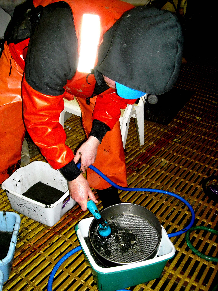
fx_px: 294
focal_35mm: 35
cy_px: 146
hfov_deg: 40.7
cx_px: 109
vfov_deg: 52.6
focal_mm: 5.7
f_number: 2.8
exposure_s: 1/60
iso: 400
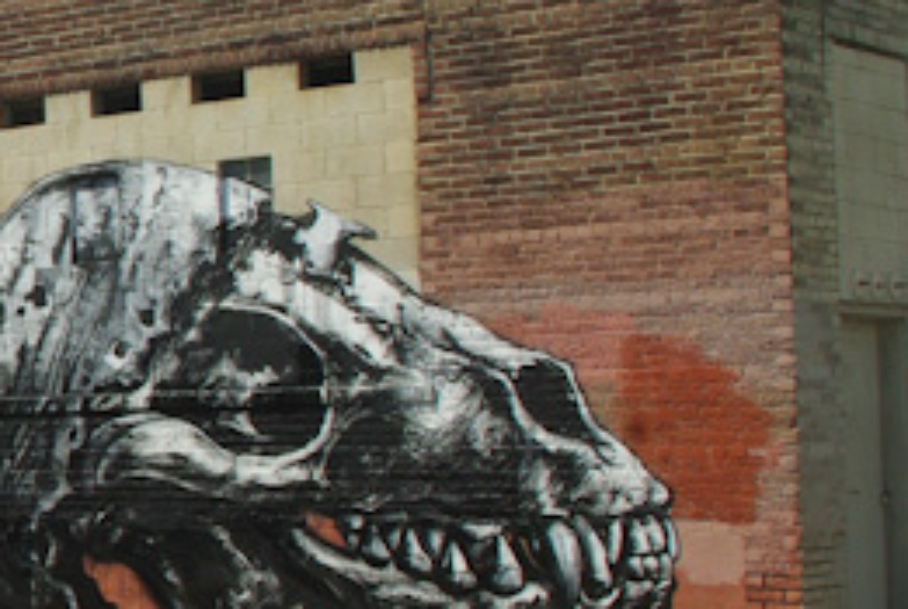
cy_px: 303
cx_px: -470
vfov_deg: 14.8
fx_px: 2350
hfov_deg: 19.1
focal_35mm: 93
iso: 100
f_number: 11
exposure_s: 1/180
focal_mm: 18
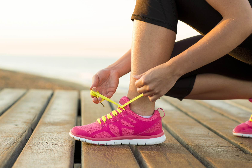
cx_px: 126
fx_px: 595
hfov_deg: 23.9
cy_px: 84
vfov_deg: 16.1
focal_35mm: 85
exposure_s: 1/400
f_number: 4.5
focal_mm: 85
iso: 400
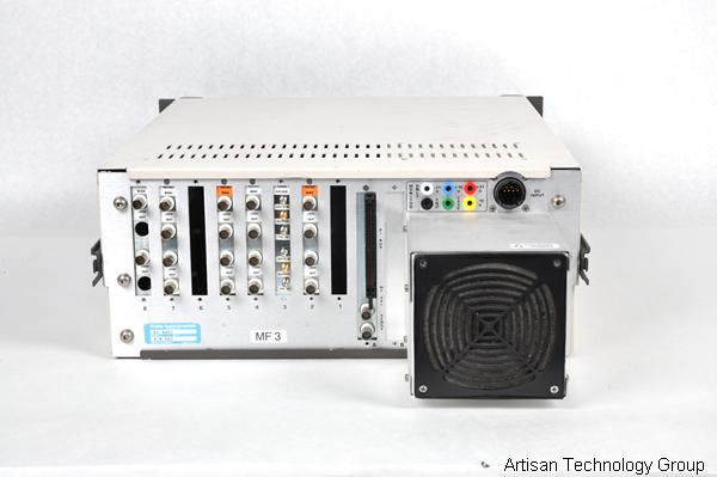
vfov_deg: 20.1
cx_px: 358
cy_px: 238
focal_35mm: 68
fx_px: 1343
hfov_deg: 29.9
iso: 200
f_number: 10
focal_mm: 45
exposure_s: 1/200
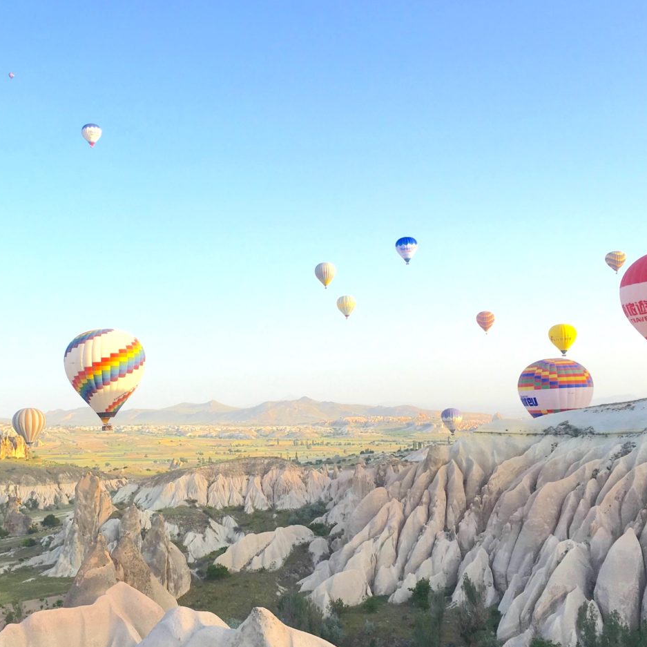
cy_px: 348
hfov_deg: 39.7
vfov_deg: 40.0
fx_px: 888
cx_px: 235
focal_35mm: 42
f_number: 2.2
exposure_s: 1/646
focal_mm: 4.15
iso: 25
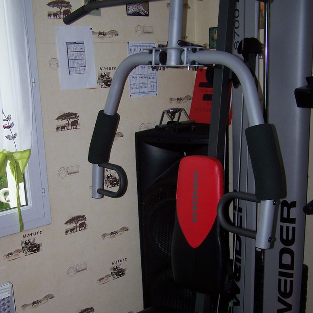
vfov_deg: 35.2
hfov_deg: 35.4
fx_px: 491
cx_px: 156
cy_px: 187
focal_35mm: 48
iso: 80
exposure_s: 1/60
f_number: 2.8
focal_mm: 6.3
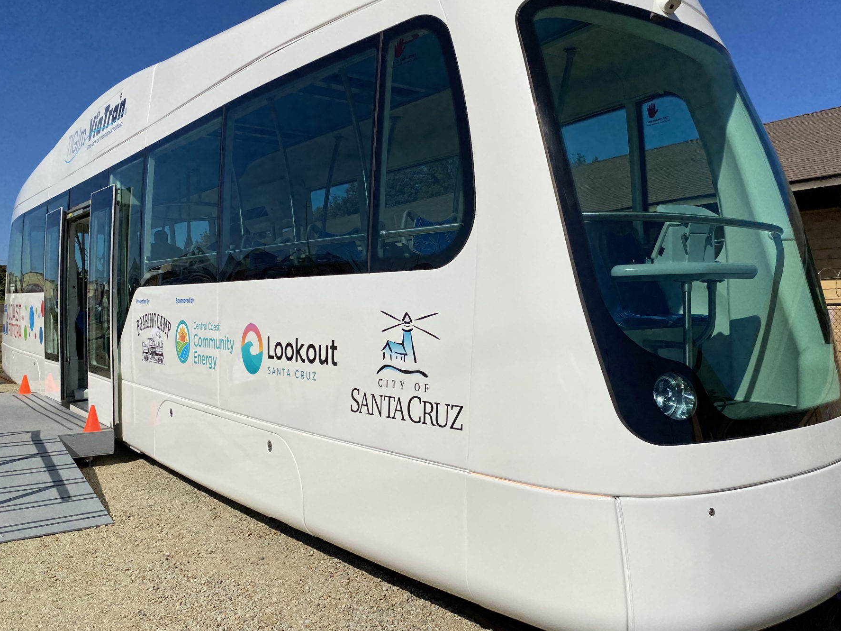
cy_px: 318
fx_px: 729
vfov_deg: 46.8
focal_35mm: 30
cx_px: 449
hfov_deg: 59.9
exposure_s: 1/9615
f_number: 1.8
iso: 32
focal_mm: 4.25
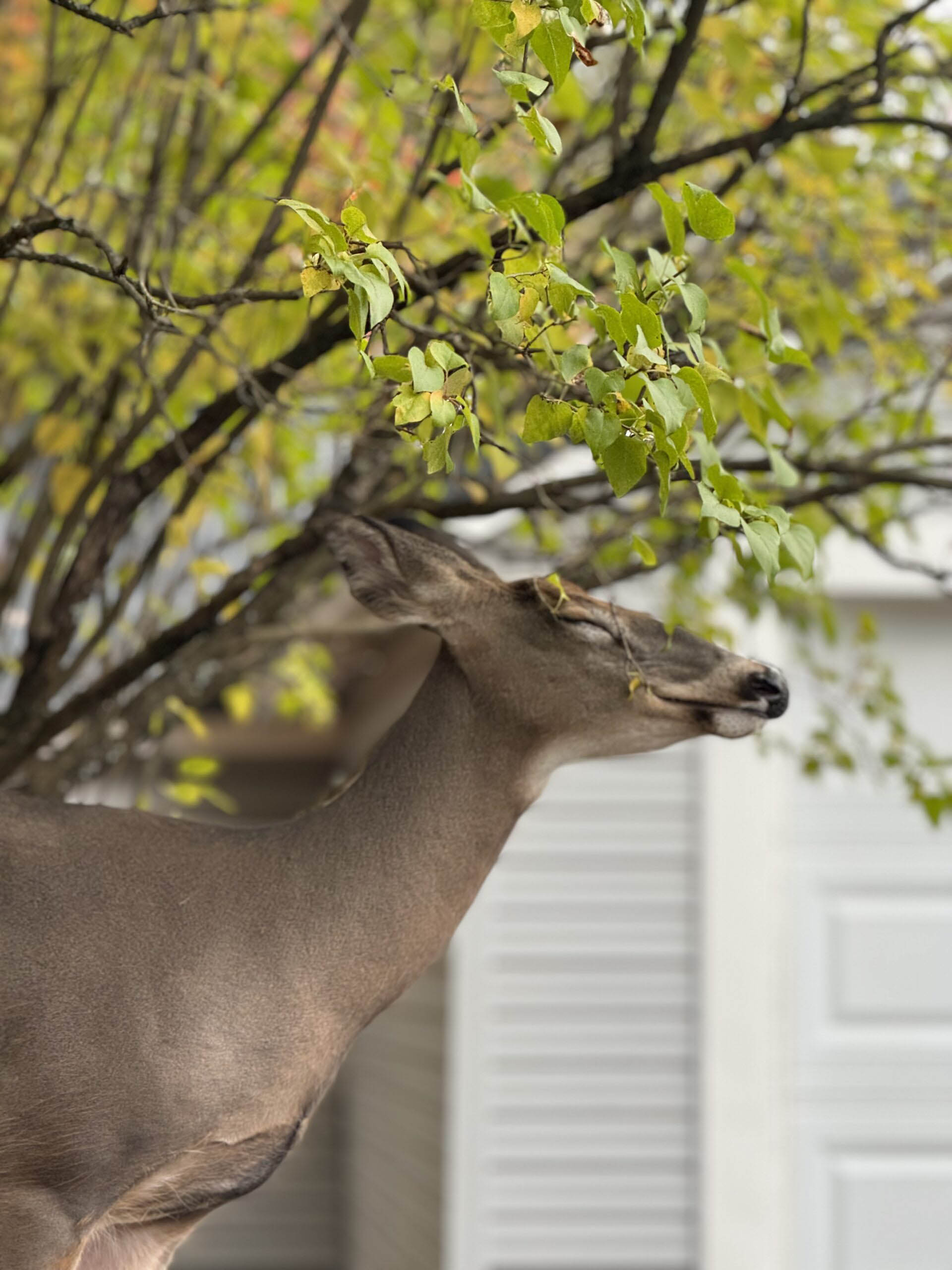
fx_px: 4400
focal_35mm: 120
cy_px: 635
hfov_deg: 12.3
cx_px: 476
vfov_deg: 16.4
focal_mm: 15.66
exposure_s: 1/132
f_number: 2.8
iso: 50
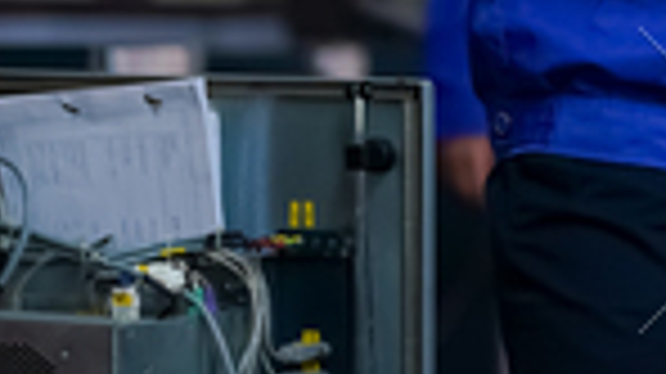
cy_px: -286
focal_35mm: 209
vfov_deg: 5.7
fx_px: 3688
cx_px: 770
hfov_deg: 10.2
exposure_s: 1/320
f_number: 1.2
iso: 200
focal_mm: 50
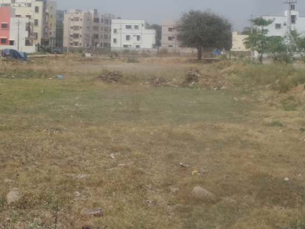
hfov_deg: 29.3
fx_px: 582
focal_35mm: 66
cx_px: 123
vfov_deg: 21.9
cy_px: 32
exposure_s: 1/1500
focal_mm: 6.6
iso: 100
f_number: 3.7
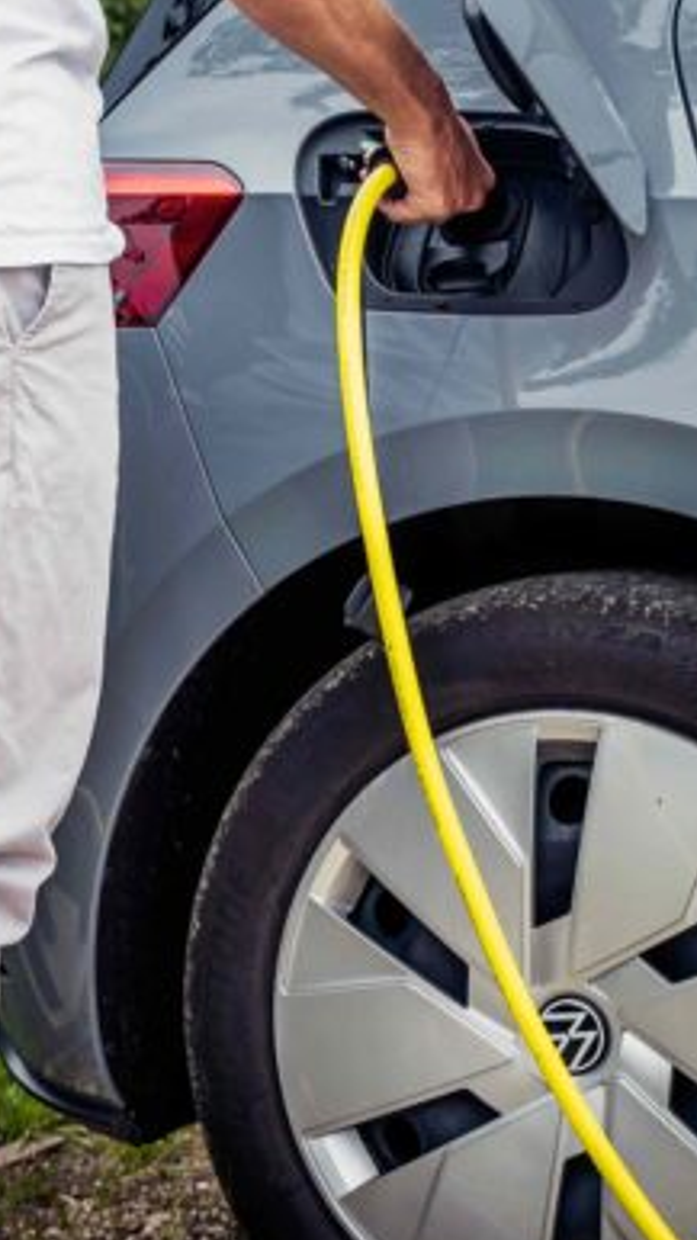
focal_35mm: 127
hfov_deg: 9.5
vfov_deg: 16.8
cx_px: 289
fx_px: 4175
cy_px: 353
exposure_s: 1/160
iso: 160
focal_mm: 39
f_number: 5
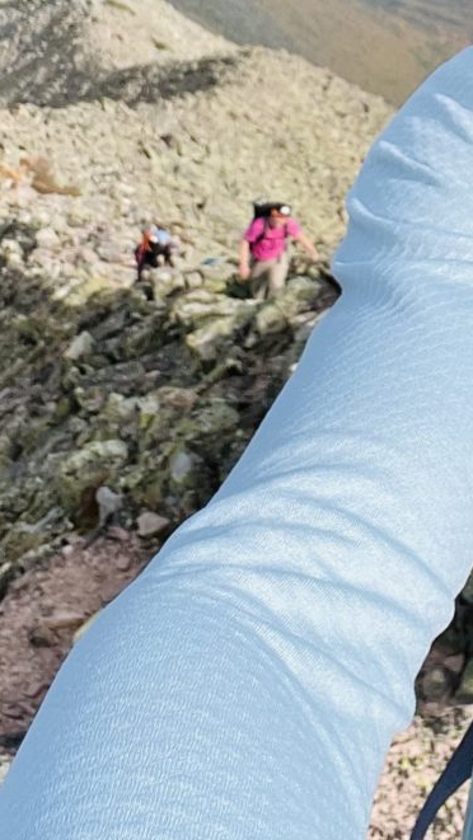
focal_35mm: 76
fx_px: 1694
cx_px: 435
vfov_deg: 26.9
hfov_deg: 15.7
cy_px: 81
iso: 25
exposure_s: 1/806
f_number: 2.2
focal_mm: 2.71
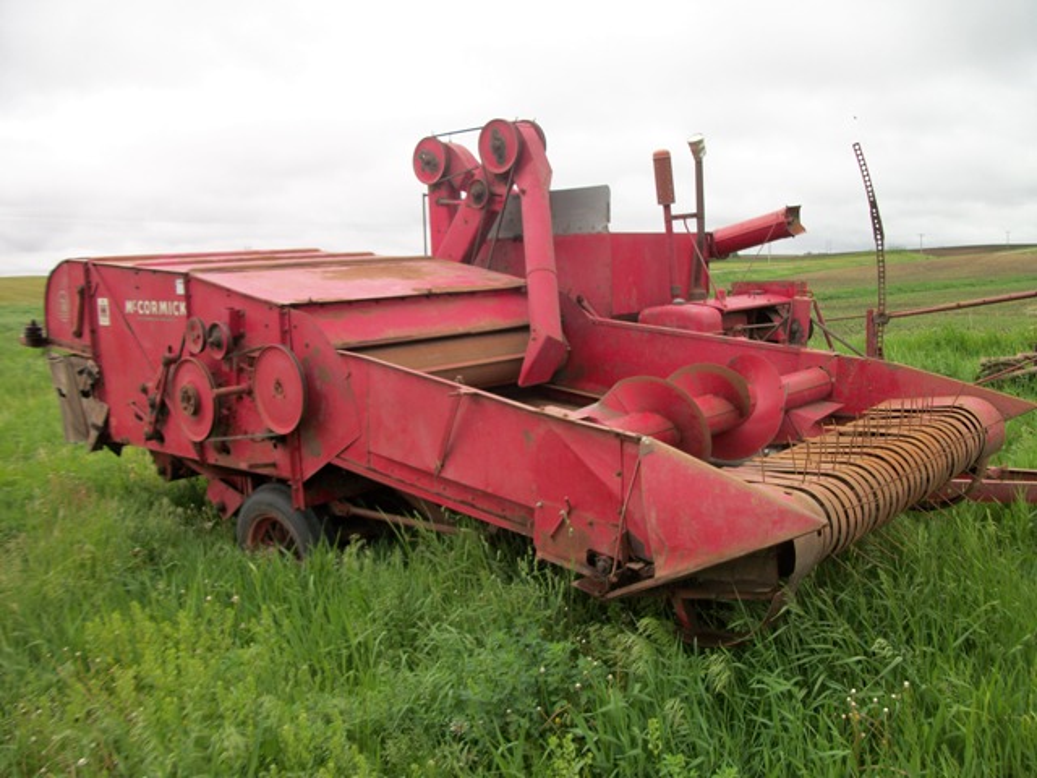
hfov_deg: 56.8
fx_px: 959
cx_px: 518
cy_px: 389
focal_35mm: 32
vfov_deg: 44.2
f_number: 2.9
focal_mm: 5.7
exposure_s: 1/160
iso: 80
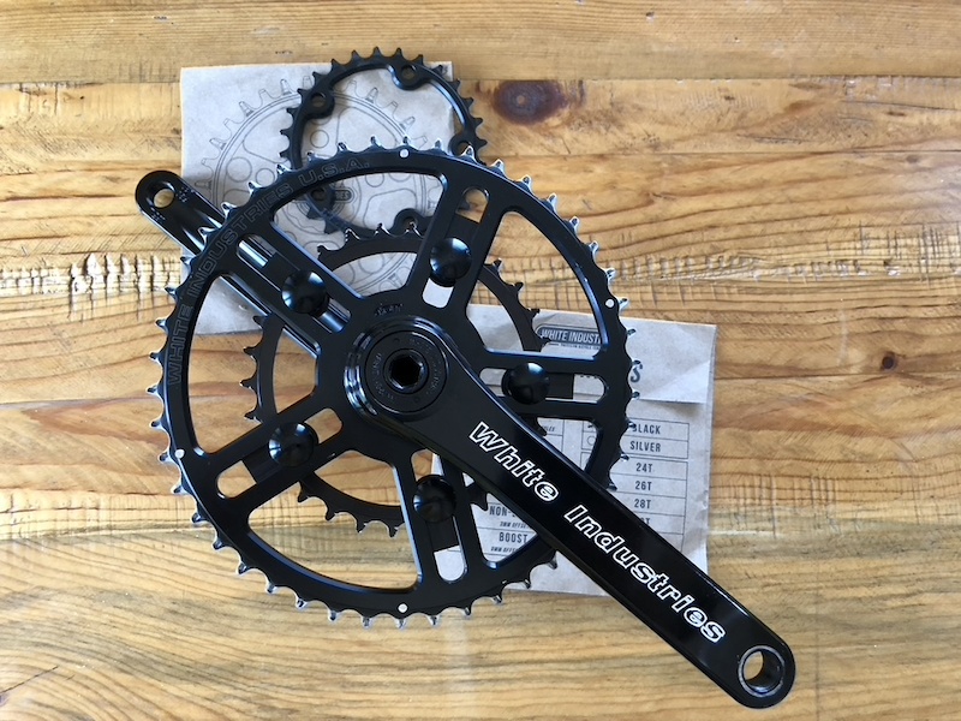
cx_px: 480
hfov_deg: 63.4
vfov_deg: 49.7
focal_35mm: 28
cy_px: 360
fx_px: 777
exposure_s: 1/20
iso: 40
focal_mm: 3.99
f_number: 1.8
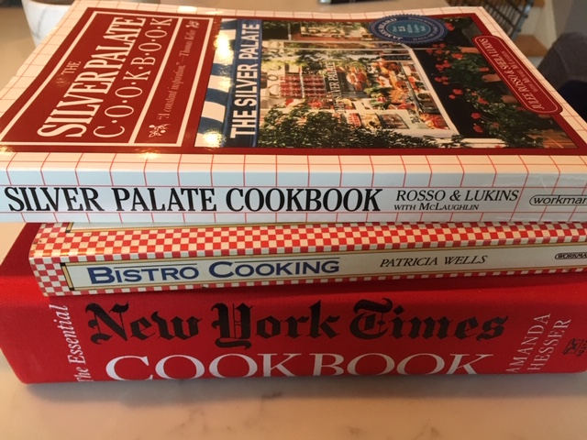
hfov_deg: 61.7
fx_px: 492
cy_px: 220
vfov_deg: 48.2
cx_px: 294
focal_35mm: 29
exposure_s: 1/30
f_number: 2.2
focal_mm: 4.15
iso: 200
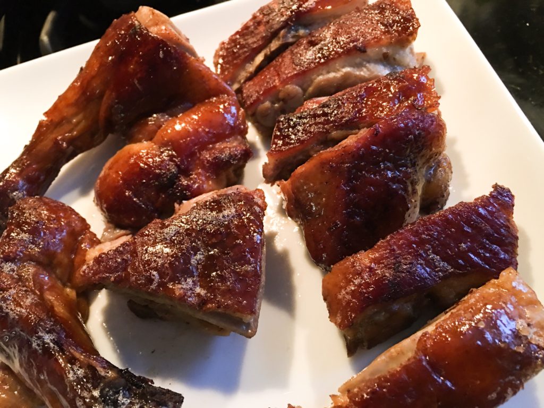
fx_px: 456
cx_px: 272
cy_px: 204
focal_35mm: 29
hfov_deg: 61.7
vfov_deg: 48.2
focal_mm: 4.15
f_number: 2.2
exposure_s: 1/4
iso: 64
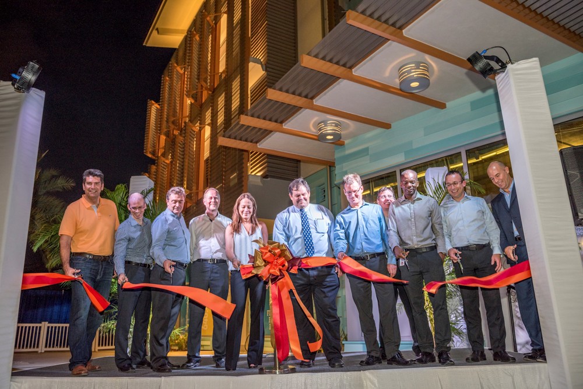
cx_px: 292
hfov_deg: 63.7
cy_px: 194
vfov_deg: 45.0
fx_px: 470
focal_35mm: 29
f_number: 4
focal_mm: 29
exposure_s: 1/60
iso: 360
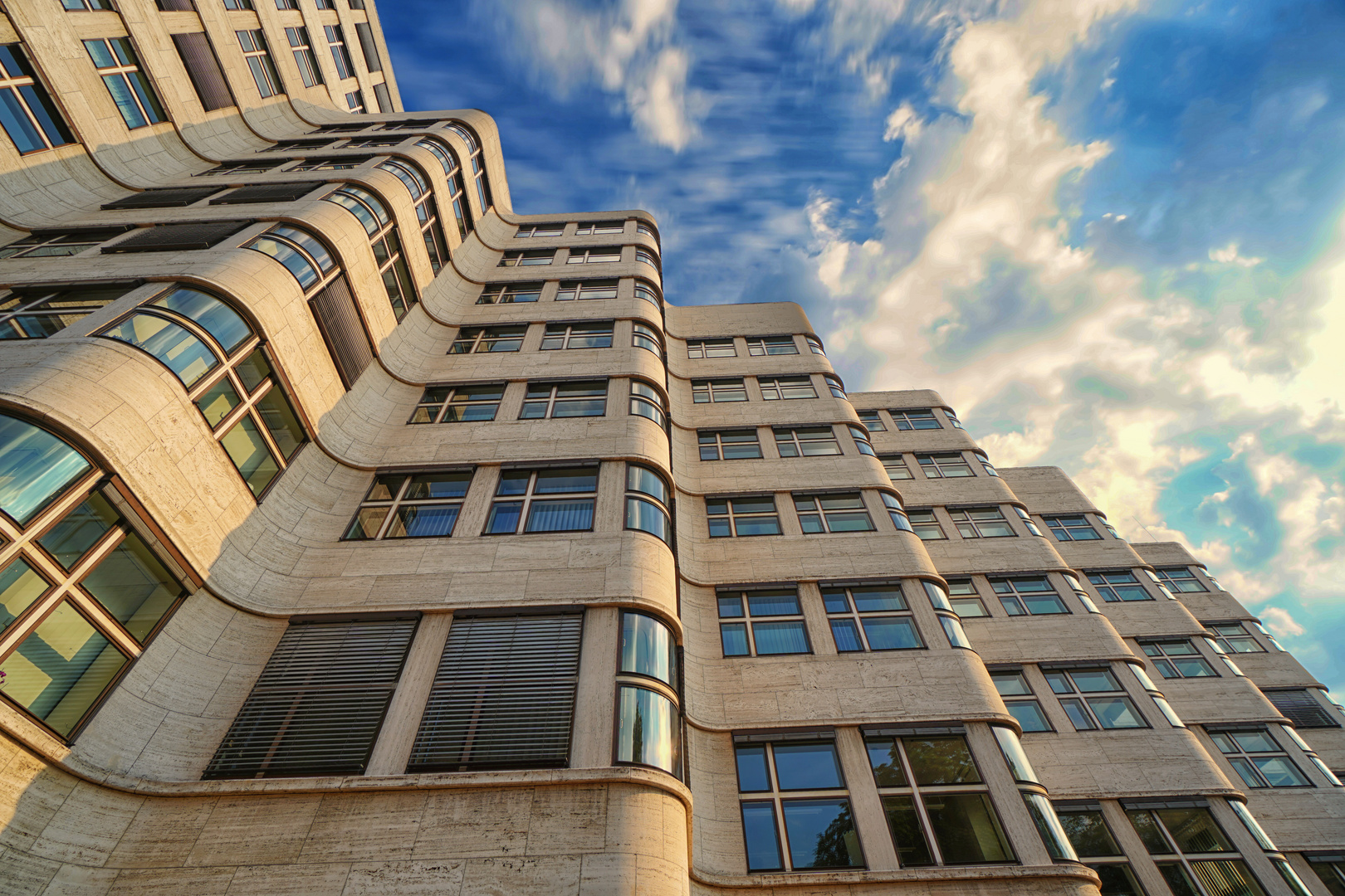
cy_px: 448
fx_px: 560
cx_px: 672
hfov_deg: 100.4
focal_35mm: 15
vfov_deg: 77.3
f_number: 8
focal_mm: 10
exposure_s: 1/250
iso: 100
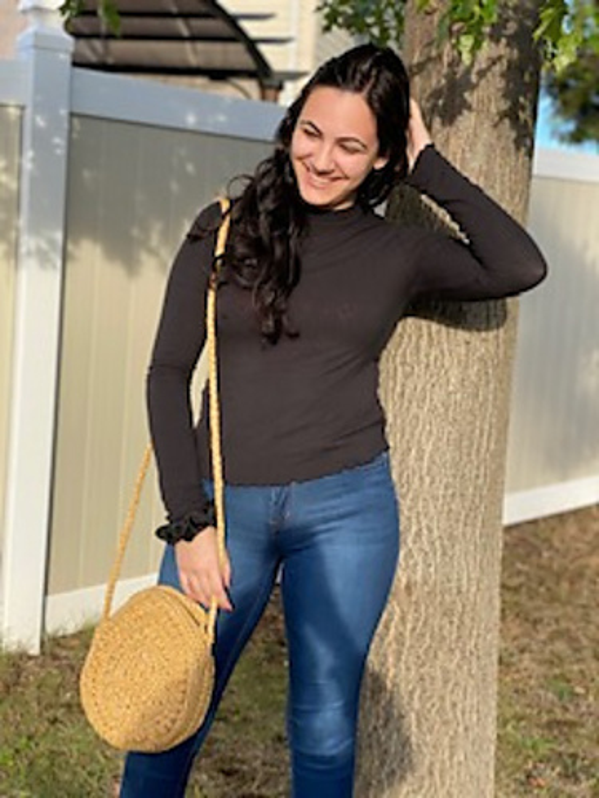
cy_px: 399
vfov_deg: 36.8
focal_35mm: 52
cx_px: 300
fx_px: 1200
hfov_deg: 28.0
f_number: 2
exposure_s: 1/350
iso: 20
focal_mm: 6
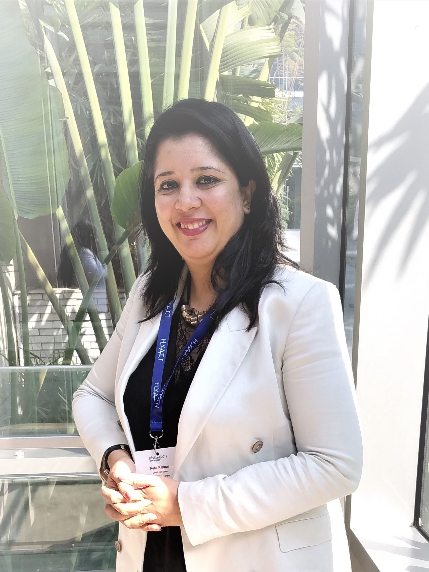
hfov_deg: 53.1
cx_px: 214
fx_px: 429
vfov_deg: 67.3
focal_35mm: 26
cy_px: 286
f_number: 2.2
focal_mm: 3.82
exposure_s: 1/105
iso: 100
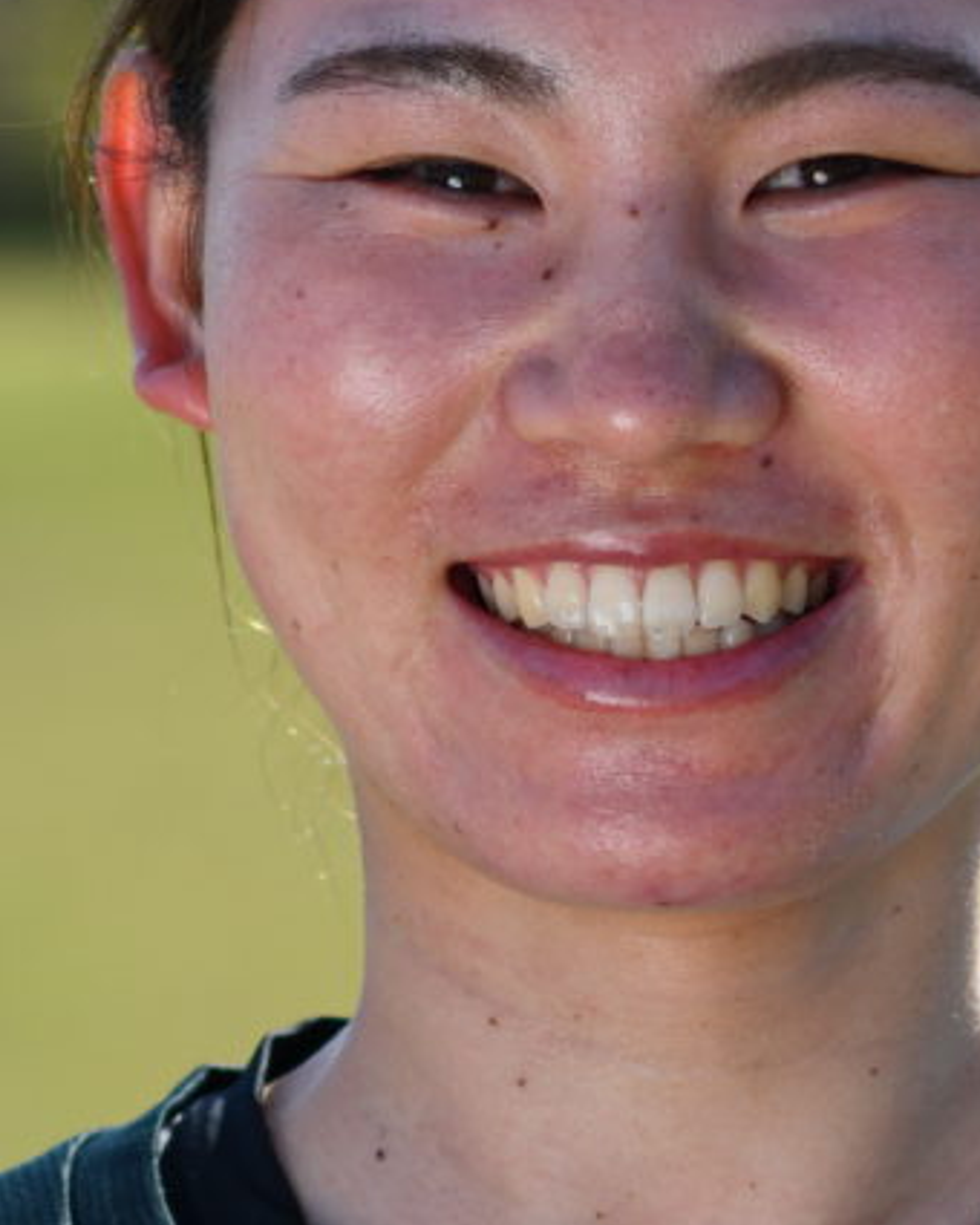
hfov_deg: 3.6
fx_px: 15626
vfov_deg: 4.5
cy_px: 1179
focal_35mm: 431
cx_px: 458
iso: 100
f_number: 2.8
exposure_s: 1/1600
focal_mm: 85
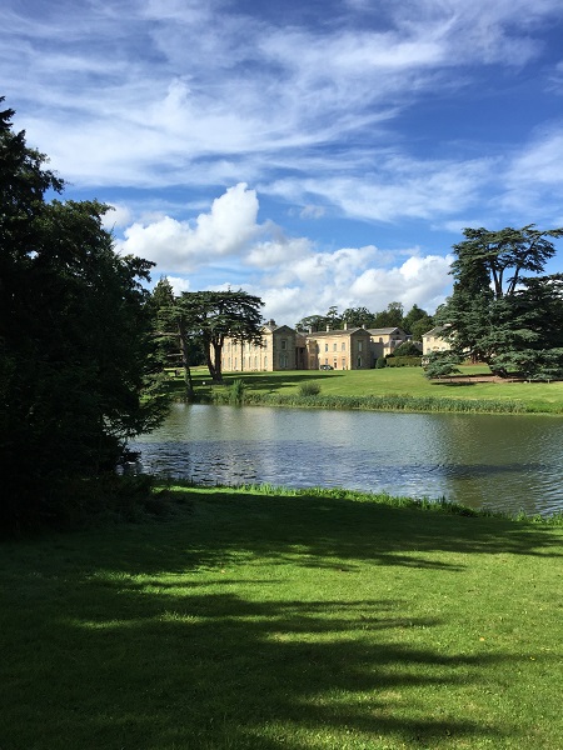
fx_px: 629
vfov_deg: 61.7
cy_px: 375
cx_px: 282
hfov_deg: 48.2
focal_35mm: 29
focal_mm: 4.15
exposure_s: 1/1883
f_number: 2.2
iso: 32
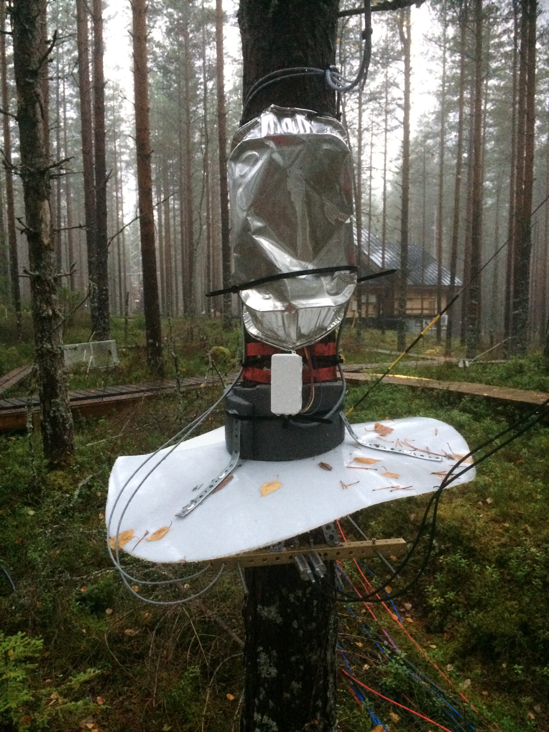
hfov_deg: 48.2
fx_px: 613
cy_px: 366
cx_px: 274
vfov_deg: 61.7
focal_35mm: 29
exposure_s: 1/17
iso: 320
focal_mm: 4.15
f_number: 2.2
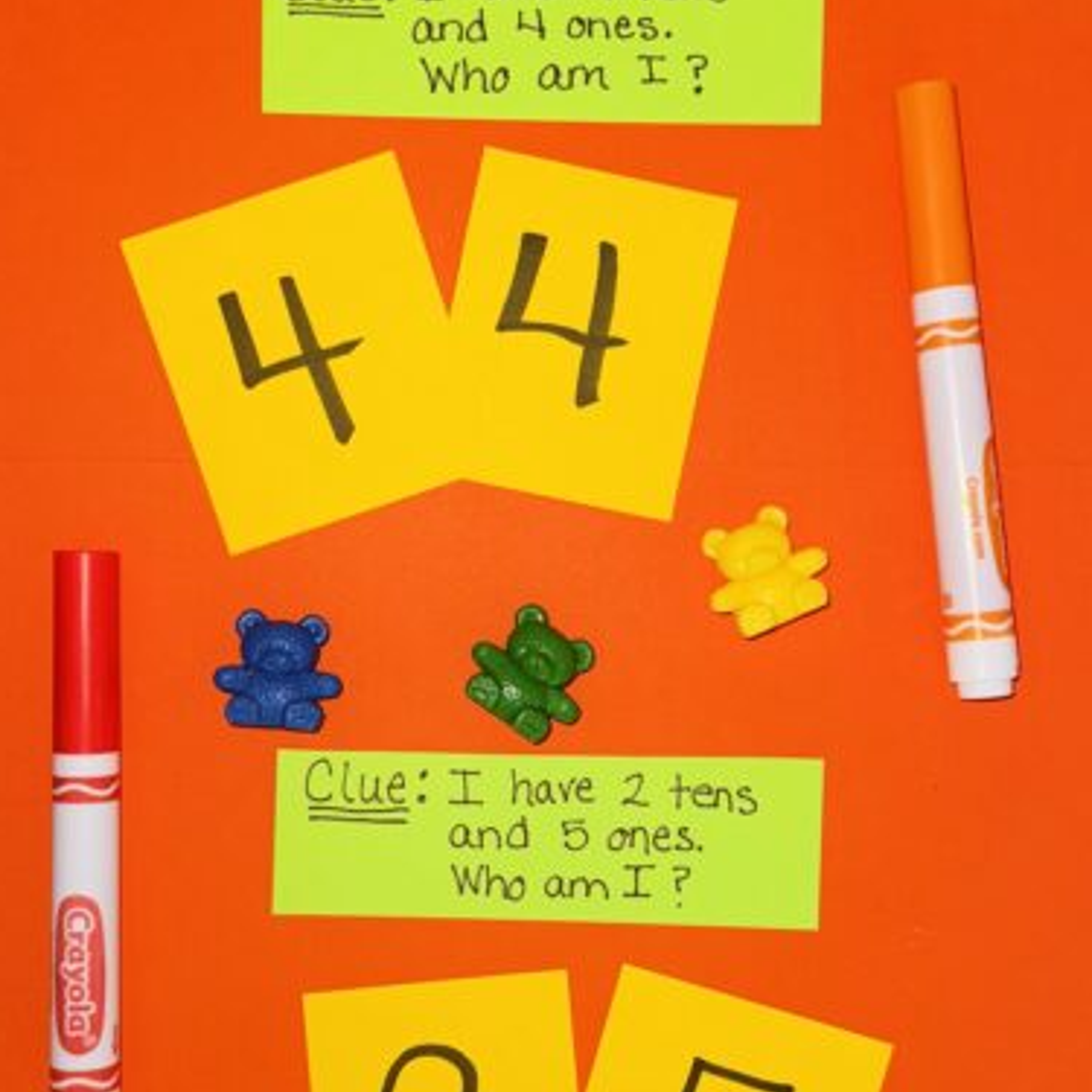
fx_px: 1035
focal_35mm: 29
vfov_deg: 55.4
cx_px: 542
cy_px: 629
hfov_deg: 55.6
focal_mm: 6.76
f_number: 1.78
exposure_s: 1/49
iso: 50
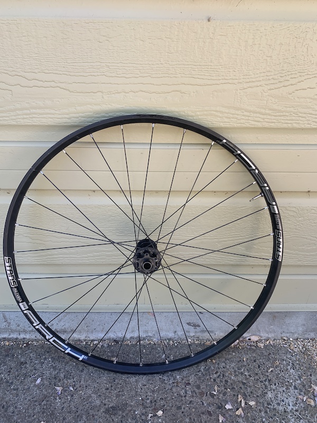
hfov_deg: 53.1
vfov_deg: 67.3
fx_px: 317
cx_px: 158
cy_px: 212
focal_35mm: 26
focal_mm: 4.25
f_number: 1.8
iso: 25
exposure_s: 1/122
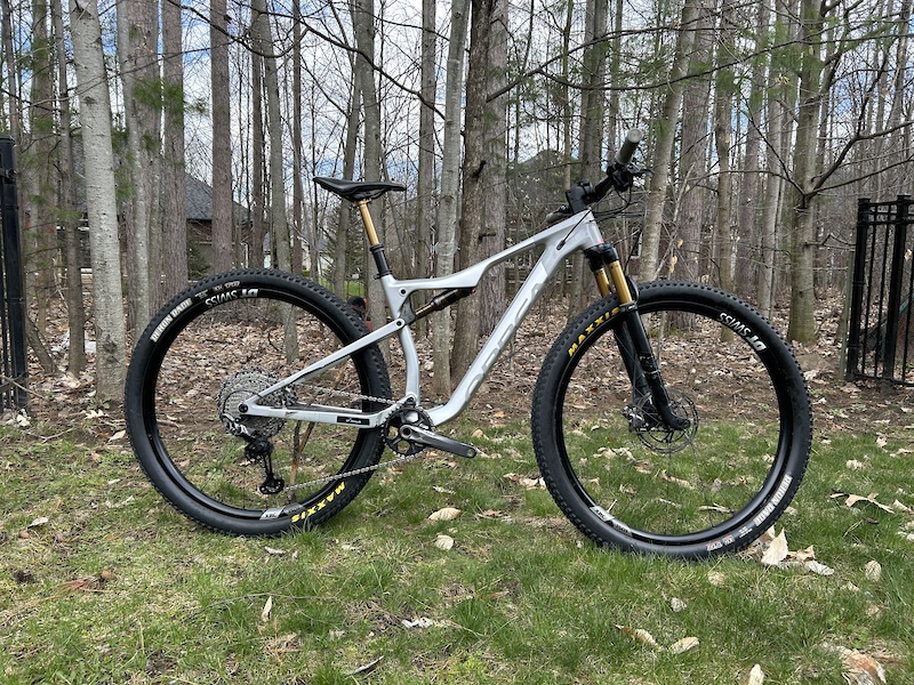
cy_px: 342
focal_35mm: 26
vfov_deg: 53.1
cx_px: 457
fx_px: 687
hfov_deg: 67.3
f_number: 1.5
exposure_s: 1/581
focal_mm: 5.7
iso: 50
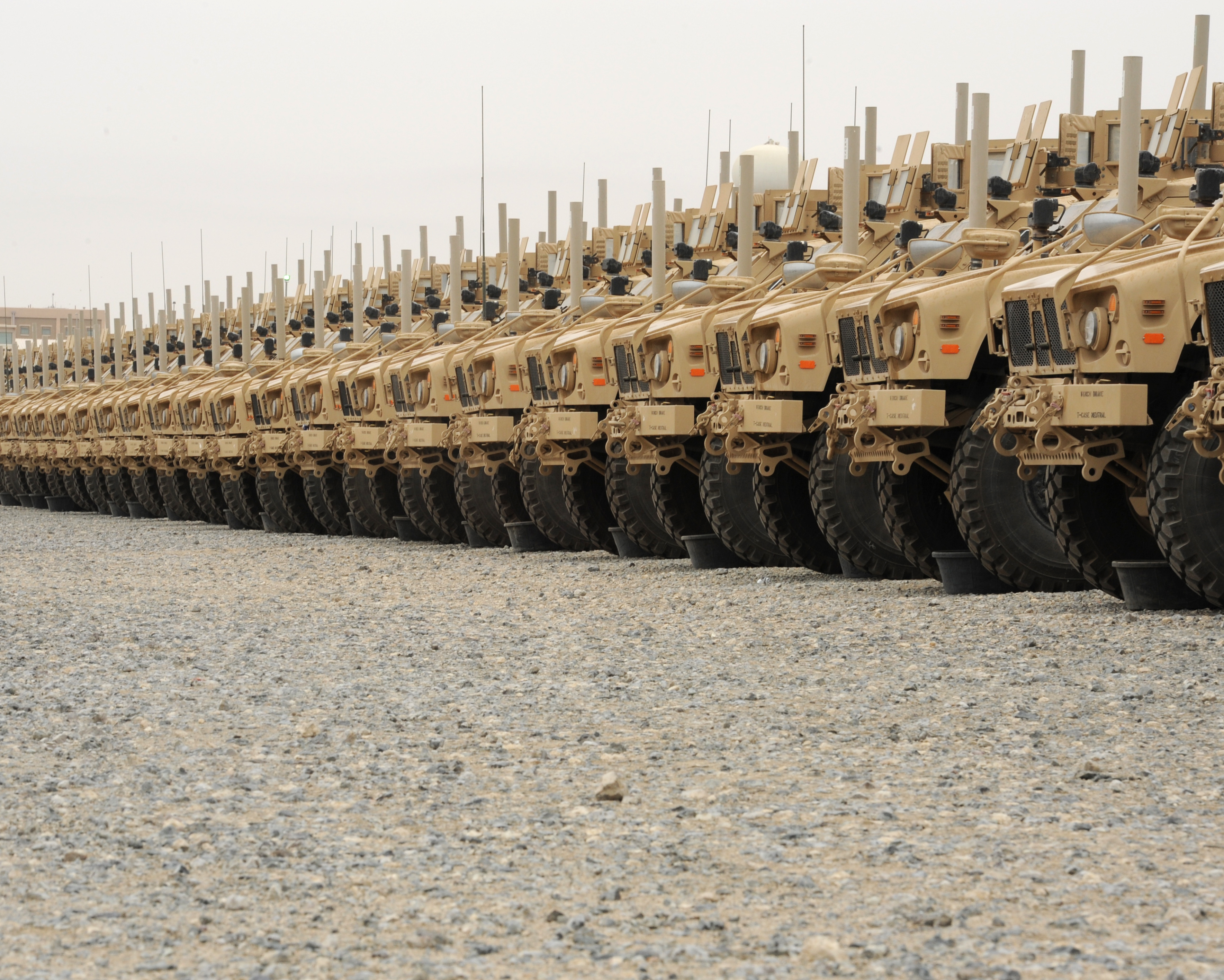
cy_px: 490
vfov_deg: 8.8
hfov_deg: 11.0
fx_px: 6340
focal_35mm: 175
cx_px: 574
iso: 500
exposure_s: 1/60
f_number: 16
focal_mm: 155
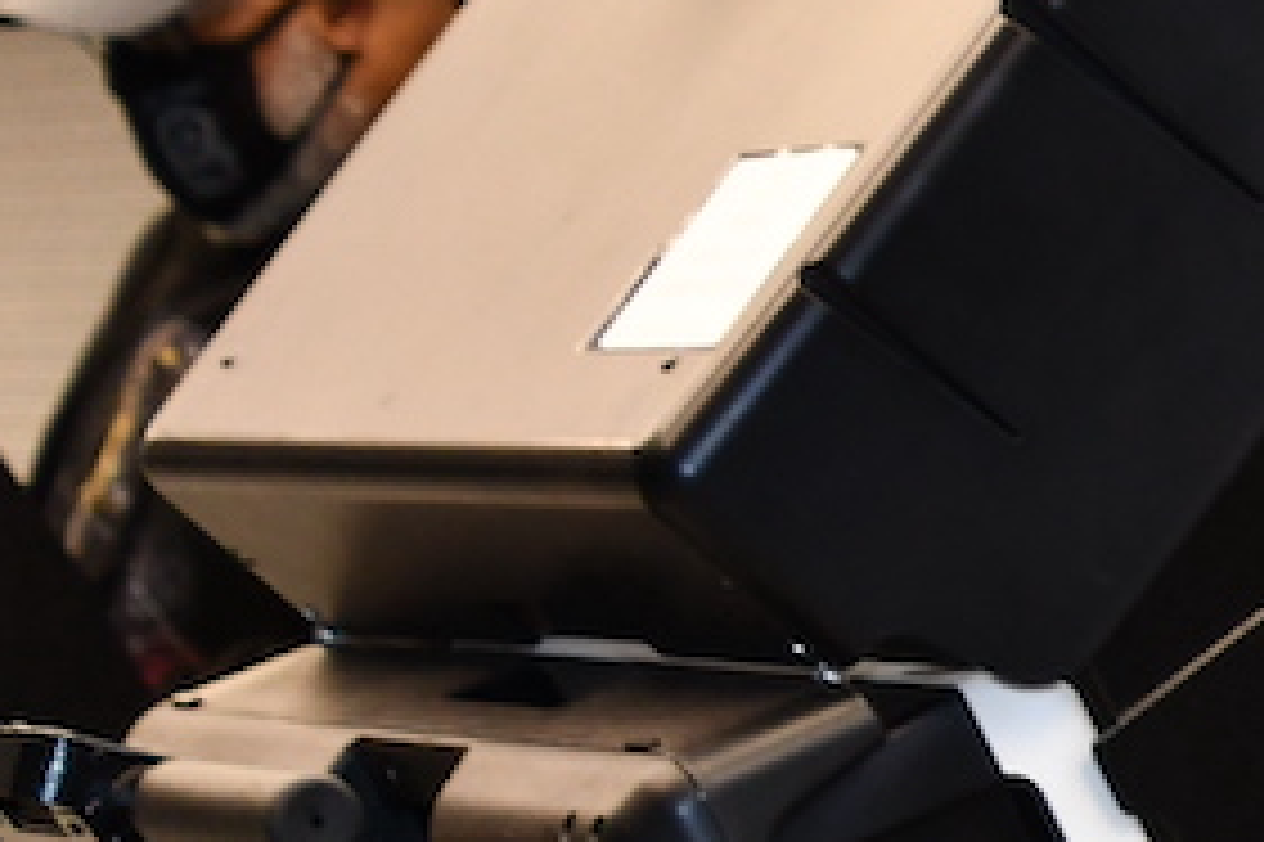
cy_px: 837
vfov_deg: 6.2
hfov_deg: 8.7
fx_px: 7790
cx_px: 2618
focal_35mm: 222
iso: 1400
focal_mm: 35
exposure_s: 1/60
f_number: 4.2
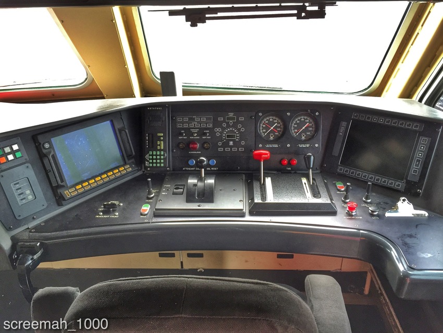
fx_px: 371
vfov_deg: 48.2
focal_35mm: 29
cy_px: 166
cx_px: 222
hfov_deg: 61.6
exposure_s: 1/30
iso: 64
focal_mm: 4.15
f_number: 2.2
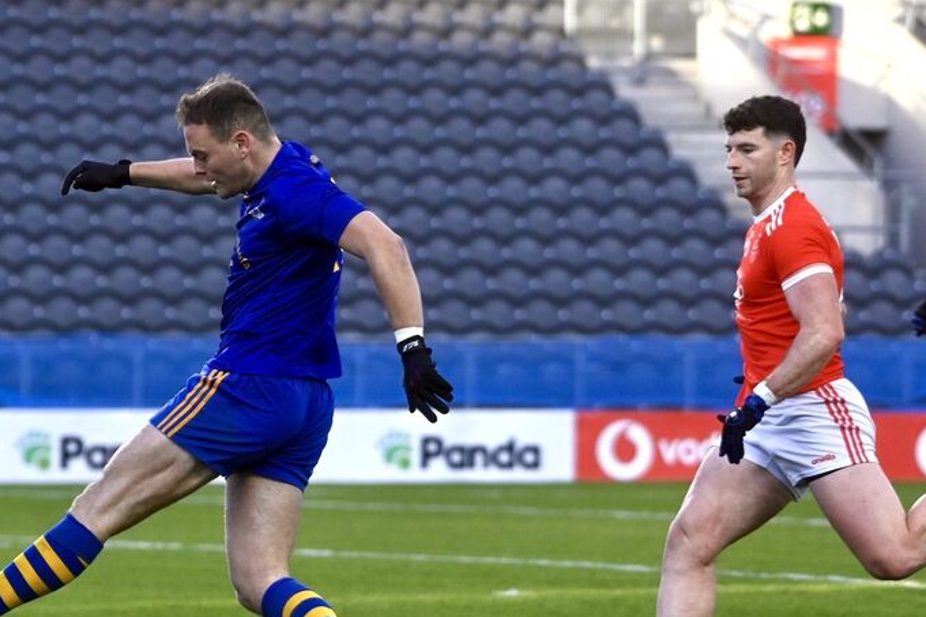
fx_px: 9077
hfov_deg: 5.8
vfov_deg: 3.9
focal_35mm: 353
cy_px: 362
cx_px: 121
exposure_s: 1/2000
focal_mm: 200
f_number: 5.6
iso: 2000
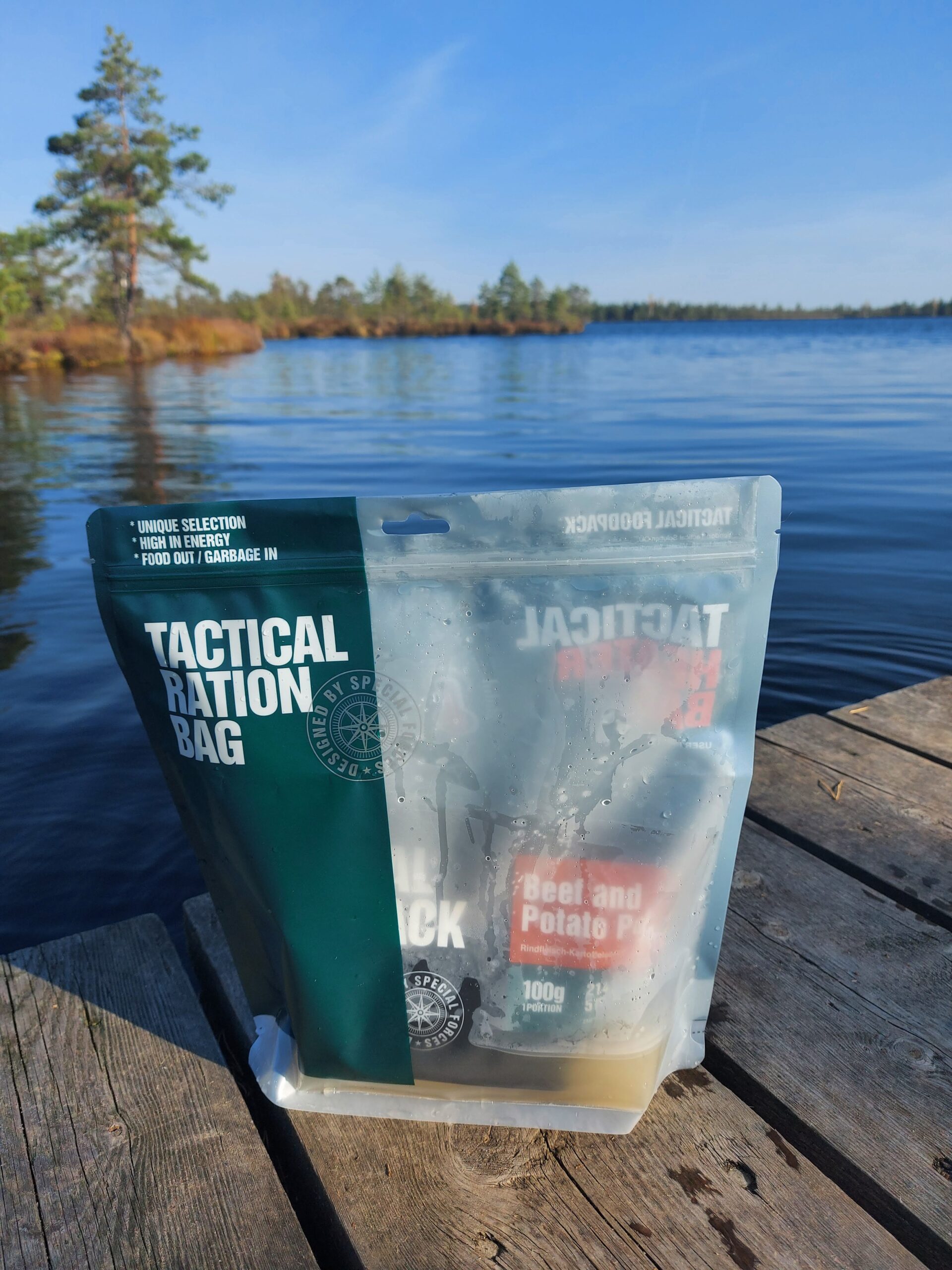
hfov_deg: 56.8
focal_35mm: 24
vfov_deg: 71.6
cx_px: 476
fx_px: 880
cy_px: 635
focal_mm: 5.23
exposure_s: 1/926
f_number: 1.8
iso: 32
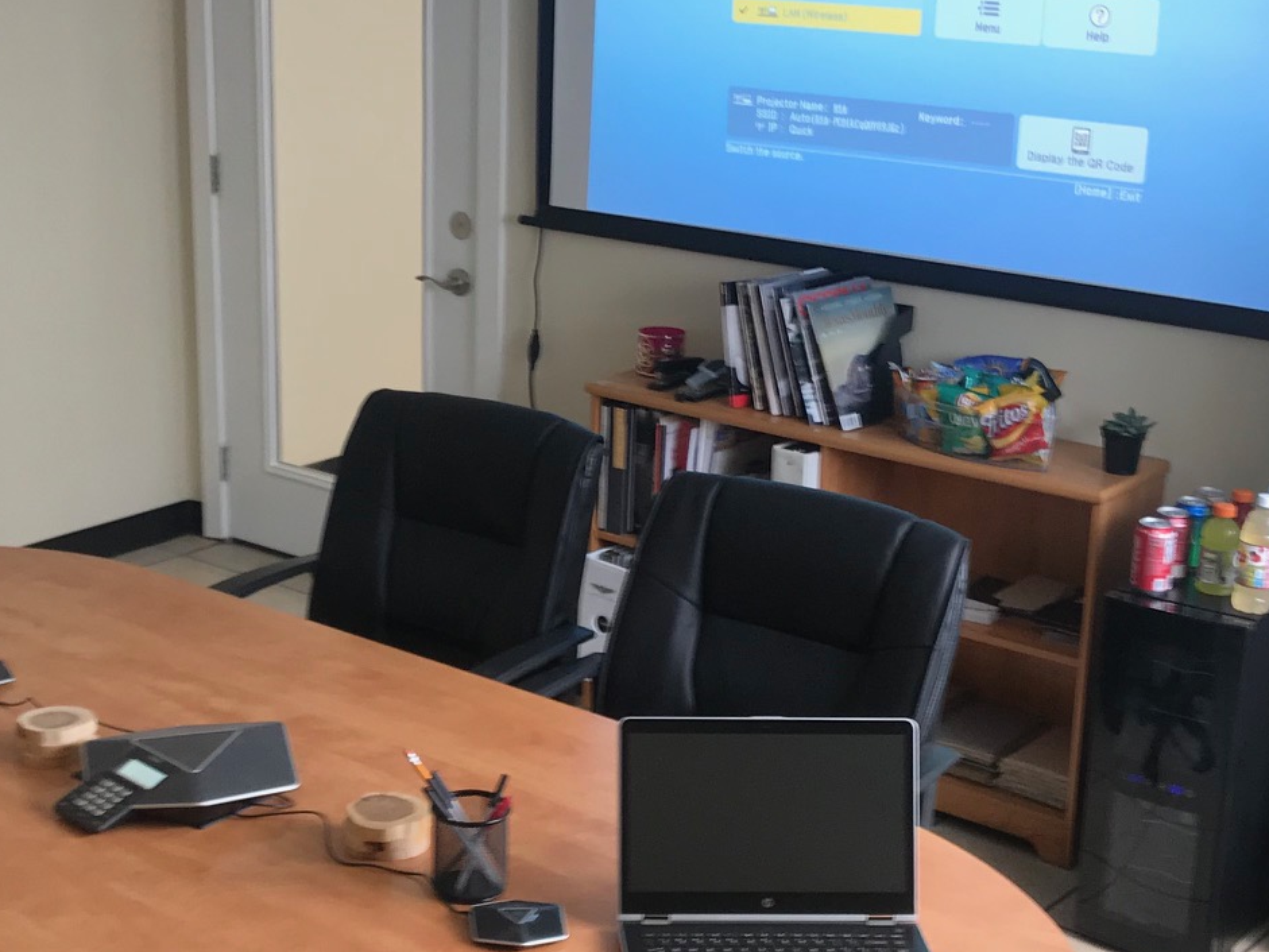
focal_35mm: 60
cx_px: 502
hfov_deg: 32.1
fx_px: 2200
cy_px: 494
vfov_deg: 24.4
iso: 25
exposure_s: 1/60
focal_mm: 3.99
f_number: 1.8
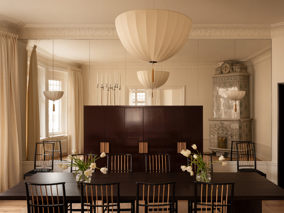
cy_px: 106
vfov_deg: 41.8
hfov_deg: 54.0
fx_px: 279
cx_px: 142
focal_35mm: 34
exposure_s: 1.6
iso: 500
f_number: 11
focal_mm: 42.5
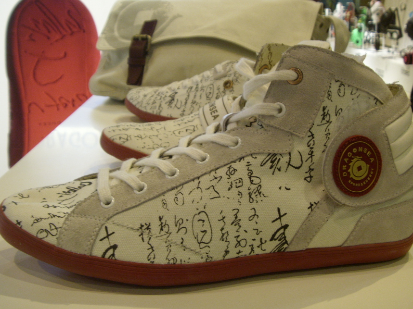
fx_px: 441
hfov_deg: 50.1
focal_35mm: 37
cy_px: 151
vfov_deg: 38.6
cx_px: 219
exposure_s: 1/21
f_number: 3.5
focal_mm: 6.3
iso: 100
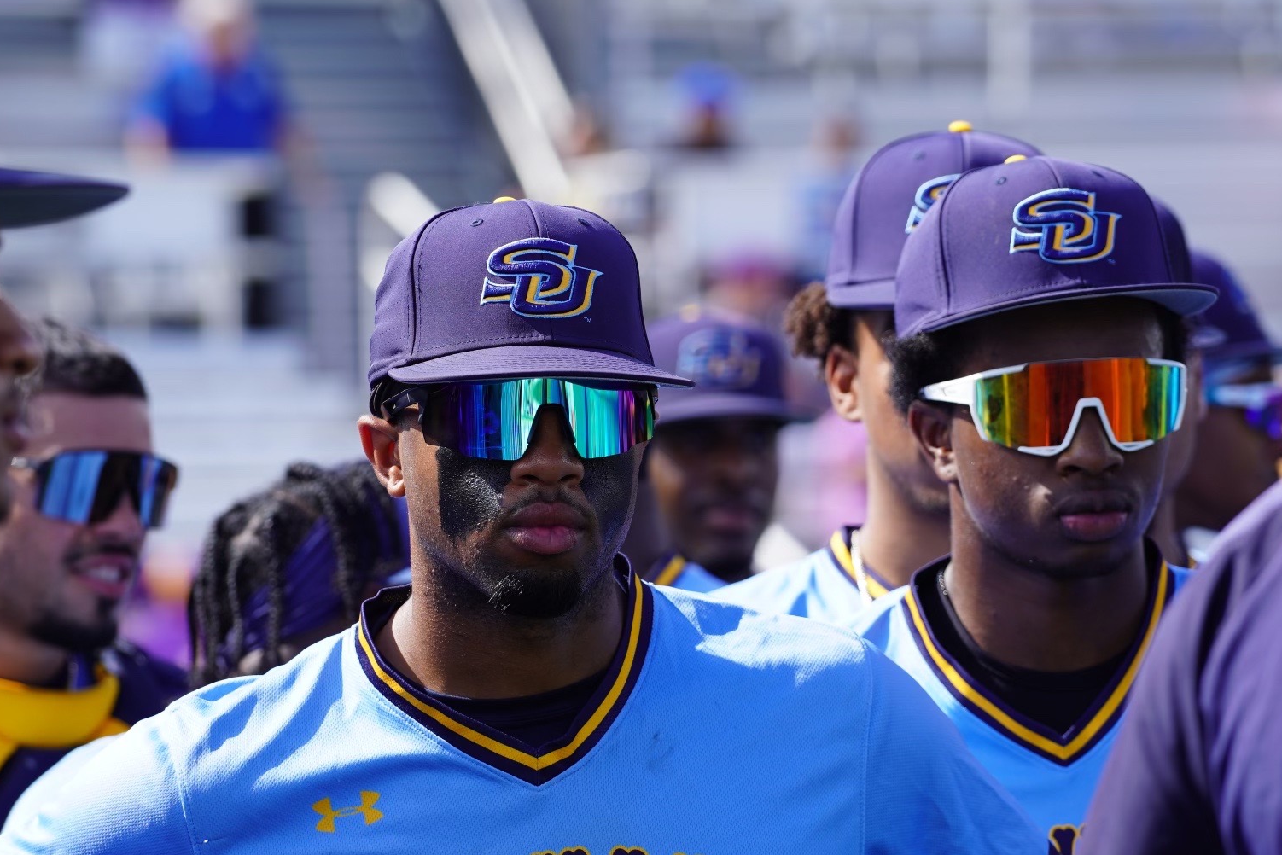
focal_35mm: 224
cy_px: 555
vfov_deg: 6.1
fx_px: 7978
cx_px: 694
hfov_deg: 9.2
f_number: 5
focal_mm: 171
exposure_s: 1/320
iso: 100
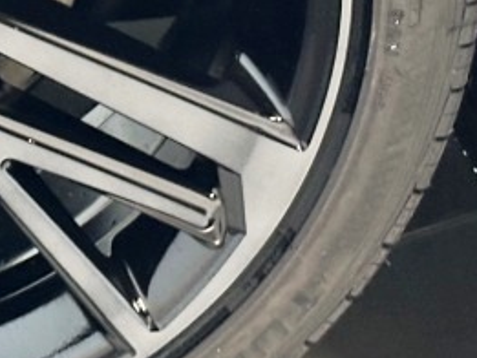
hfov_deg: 10.3
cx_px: -177
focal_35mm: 188
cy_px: -33
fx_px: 2592
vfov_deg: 7.9
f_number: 1.78
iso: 640
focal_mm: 6.86
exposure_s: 1/24
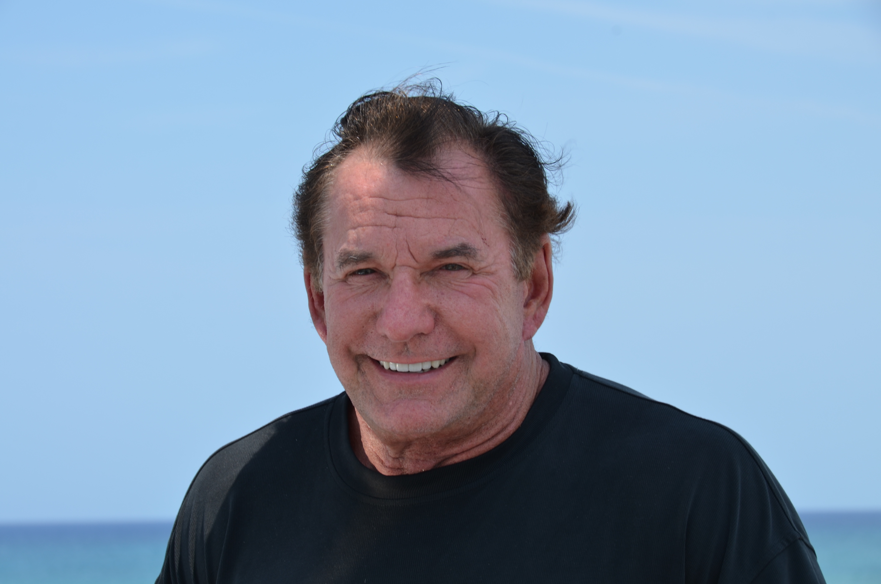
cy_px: 292
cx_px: 440
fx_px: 3480
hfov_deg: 14.4
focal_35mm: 142
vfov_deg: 9.6
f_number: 11
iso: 100
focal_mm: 95
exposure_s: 1/160
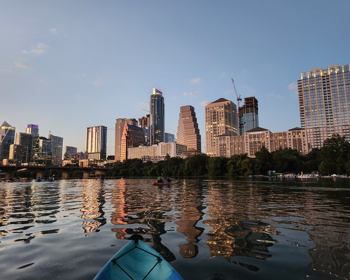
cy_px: 140
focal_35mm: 25
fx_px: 259
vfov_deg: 56.8
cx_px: 166
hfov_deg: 68.1
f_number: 1.8
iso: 800
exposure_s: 1/60
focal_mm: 5.4
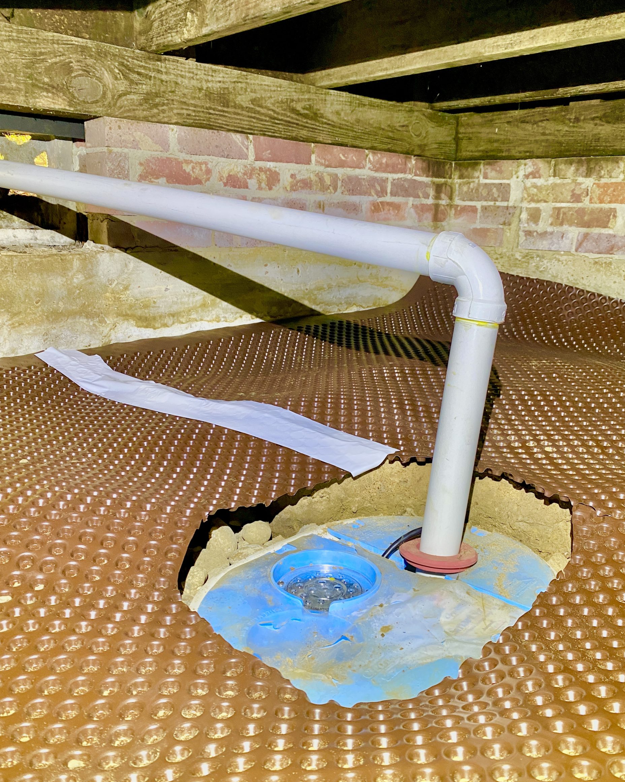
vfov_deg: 62.1
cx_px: 318
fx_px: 647
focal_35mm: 28
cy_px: 418
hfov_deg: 51.5
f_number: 1.8
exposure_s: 1/49
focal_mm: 4.25
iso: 200
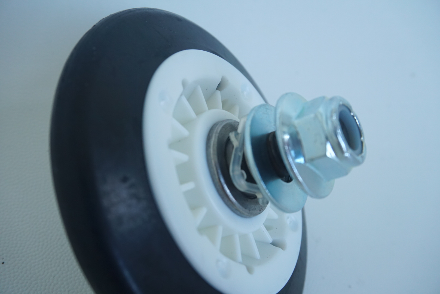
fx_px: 532
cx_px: 220
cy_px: 147
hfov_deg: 44.9
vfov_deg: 30.9
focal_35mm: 44
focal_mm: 29
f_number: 8
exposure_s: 1/125
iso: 1000
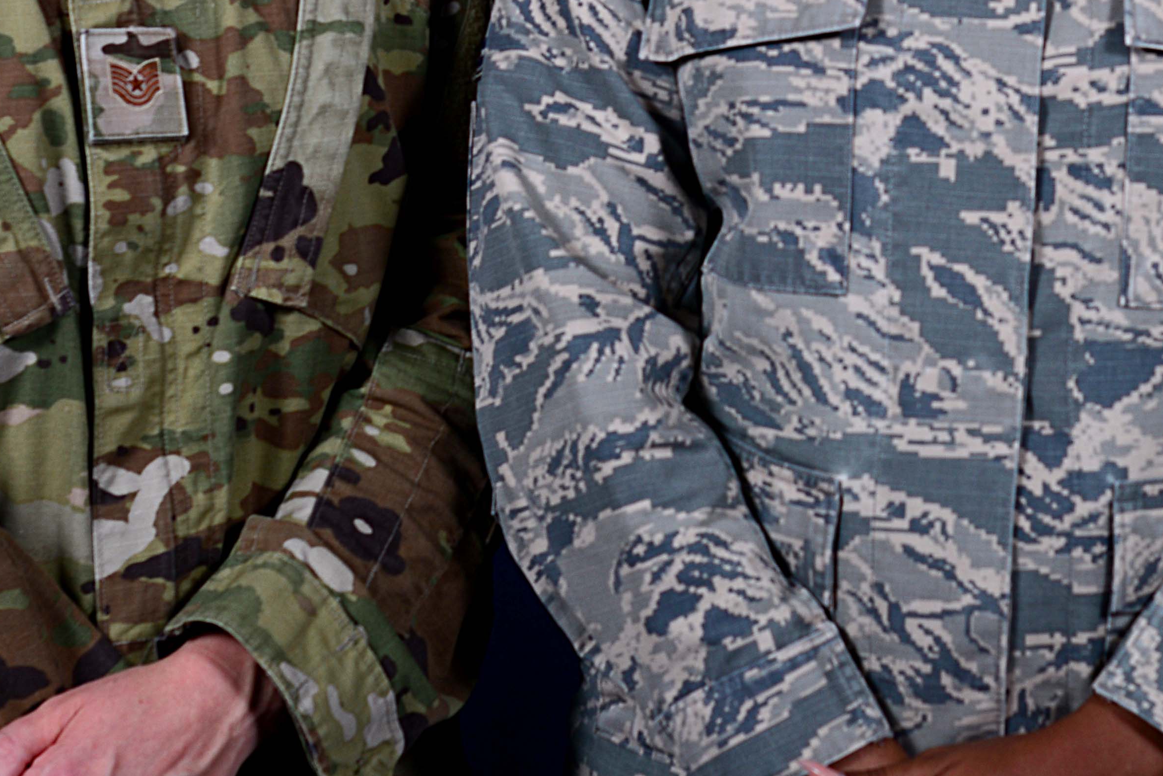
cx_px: 1059
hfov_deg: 13.0
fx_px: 5041
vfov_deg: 8.8
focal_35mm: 156
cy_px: 0
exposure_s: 1/200
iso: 100
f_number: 5.6
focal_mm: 50
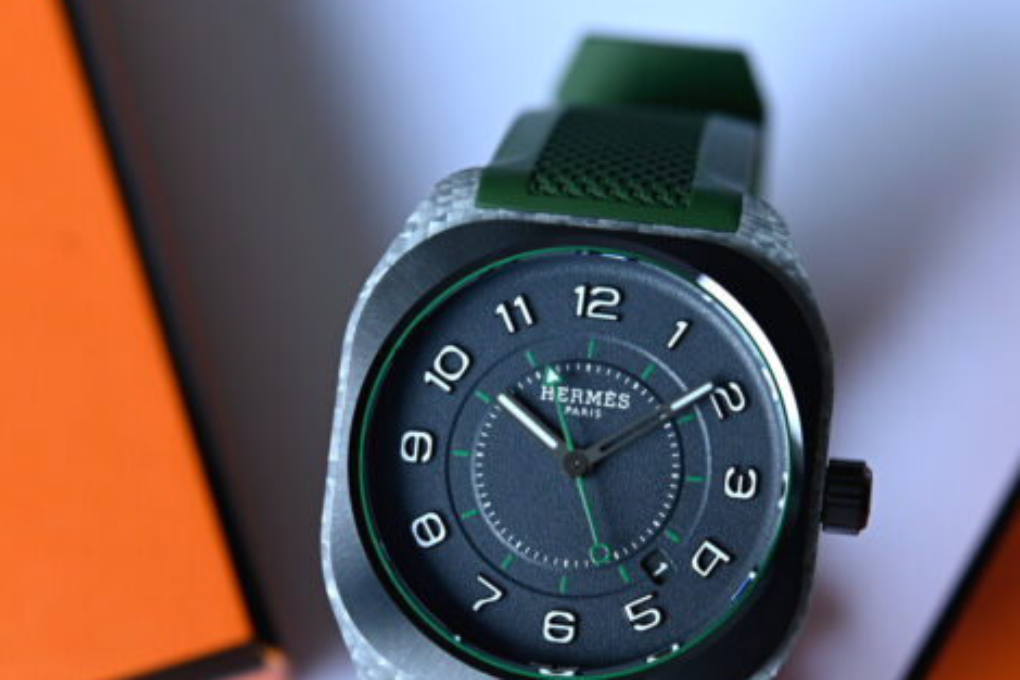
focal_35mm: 92
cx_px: 569
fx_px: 2606
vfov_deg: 14.8
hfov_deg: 22.1
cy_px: 491
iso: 400
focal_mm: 60
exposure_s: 1/100
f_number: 5.6
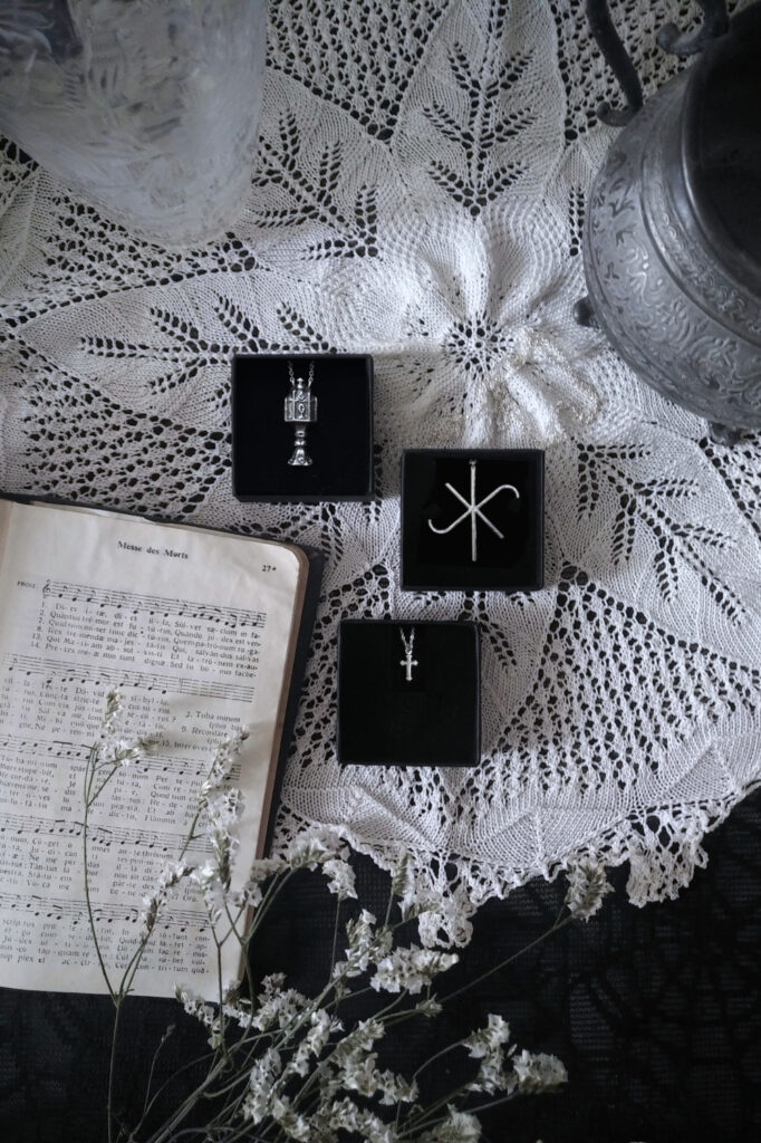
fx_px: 793
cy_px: 572
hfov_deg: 51.3
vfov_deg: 71.5
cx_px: 380
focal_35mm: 25
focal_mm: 4.52
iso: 748
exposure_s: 1/15
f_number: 2
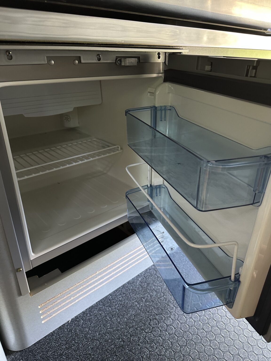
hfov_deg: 56.8
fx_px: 251
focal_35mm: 24
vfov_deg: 71.6
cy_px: 180
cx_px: 136
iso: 250
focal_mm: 6.86
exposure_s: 1/71
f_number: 1.78
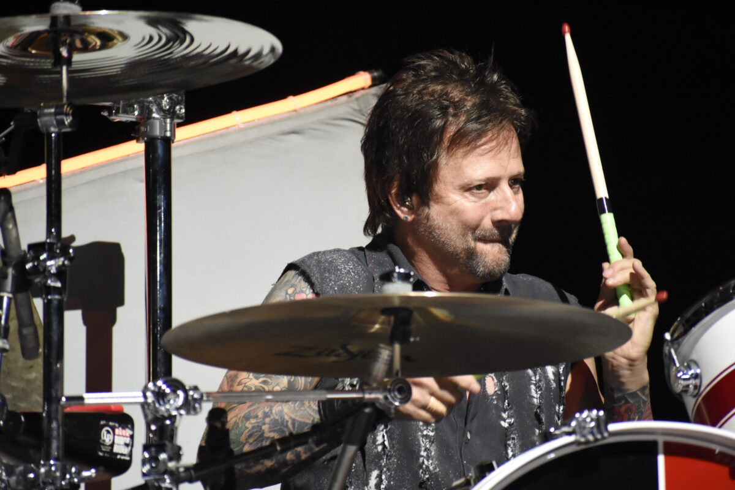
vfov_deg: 3.5
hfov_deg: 5.3
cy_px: 245
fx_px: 7962
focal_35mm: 390
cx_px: 368
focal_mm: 260
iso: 4000
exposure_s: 1/640
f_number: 6
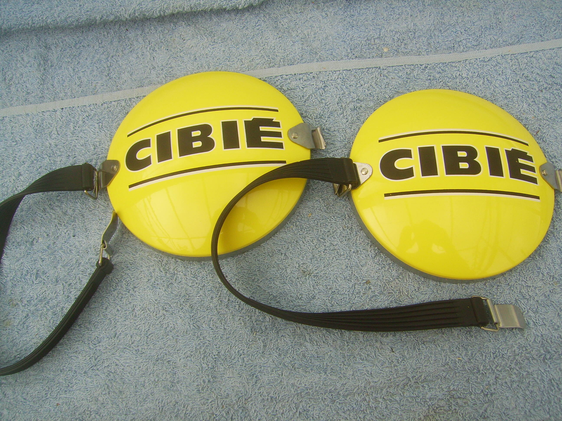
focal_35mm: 38
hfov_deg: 49.0
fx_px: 617
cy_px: 210
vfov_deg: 37.7
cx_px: 281
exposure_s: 1/100
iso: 50
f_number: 4
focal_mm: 7.8
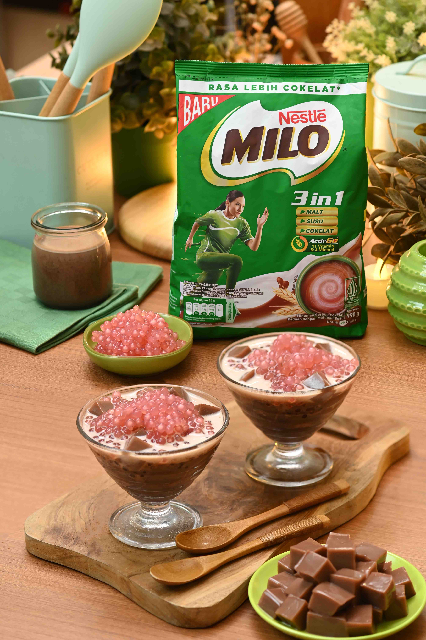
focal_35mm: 105
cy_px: 320
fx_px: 1866
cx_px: 213
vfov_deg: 19.5
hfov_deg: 13.0
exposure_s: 1/100
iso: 1000
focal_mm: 105
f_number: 6.3
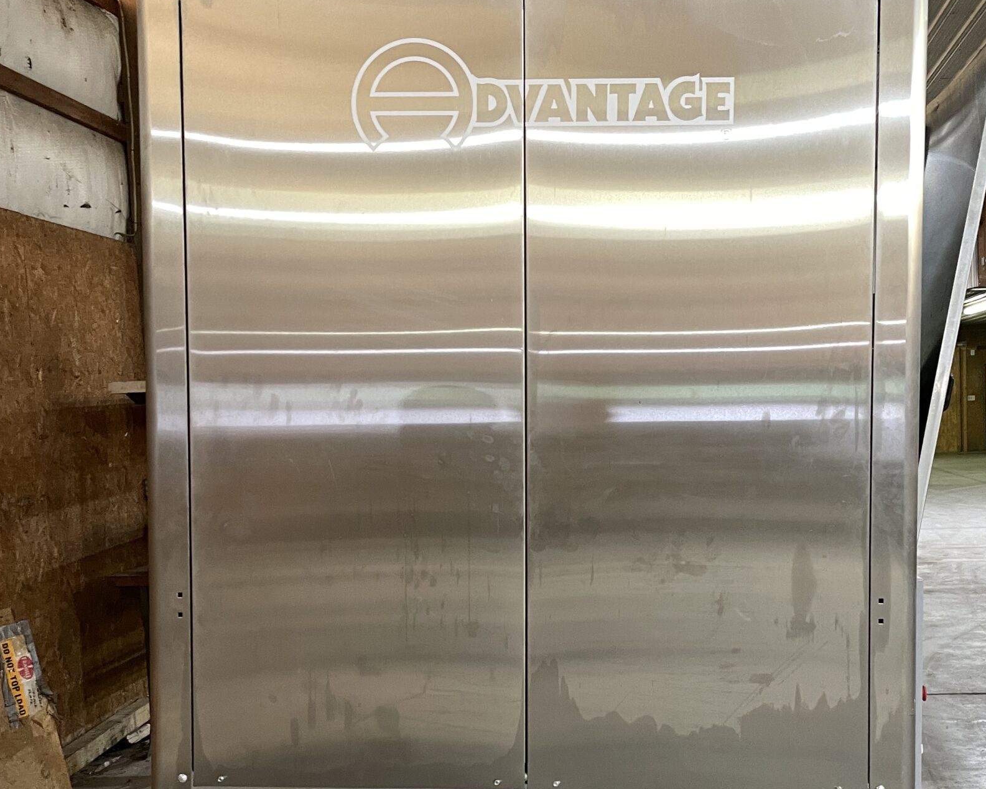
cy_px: 503
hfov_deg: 44.5
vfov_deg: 36.2
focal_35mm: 41
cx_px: 593
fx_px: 1196
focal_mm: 4.2
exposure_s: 1/60
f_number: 1.6
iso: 200
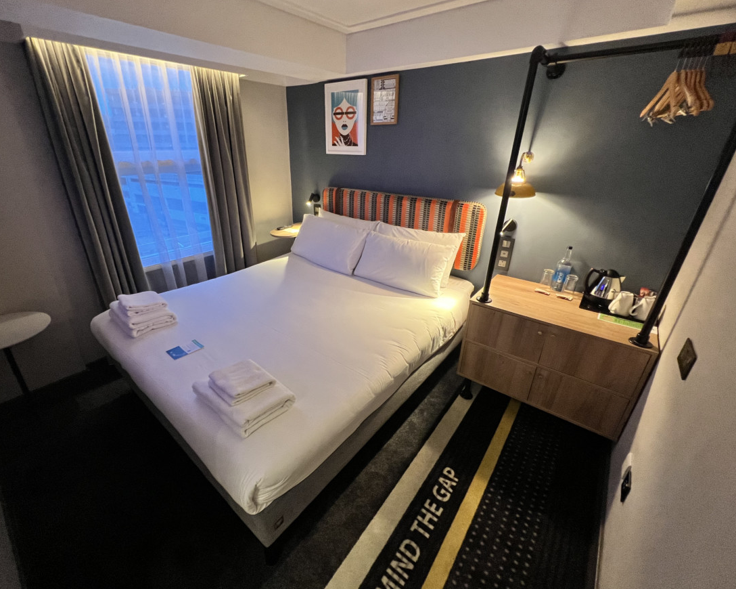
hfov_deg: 100.6
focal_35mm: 14
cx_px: 342
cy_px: 291
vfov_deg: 88.0
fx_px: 305
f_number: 1.8
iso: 320
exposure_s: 1/50
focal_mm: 1.57
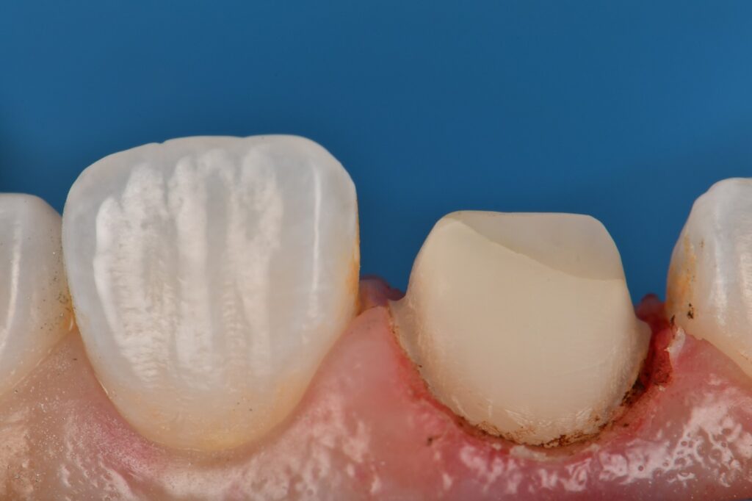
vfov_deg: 8.7
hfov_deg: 13.1
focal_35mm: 157
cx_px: 376
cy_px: 250
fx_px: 3278
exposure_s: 1/160
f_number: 32
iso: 200
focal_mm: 105
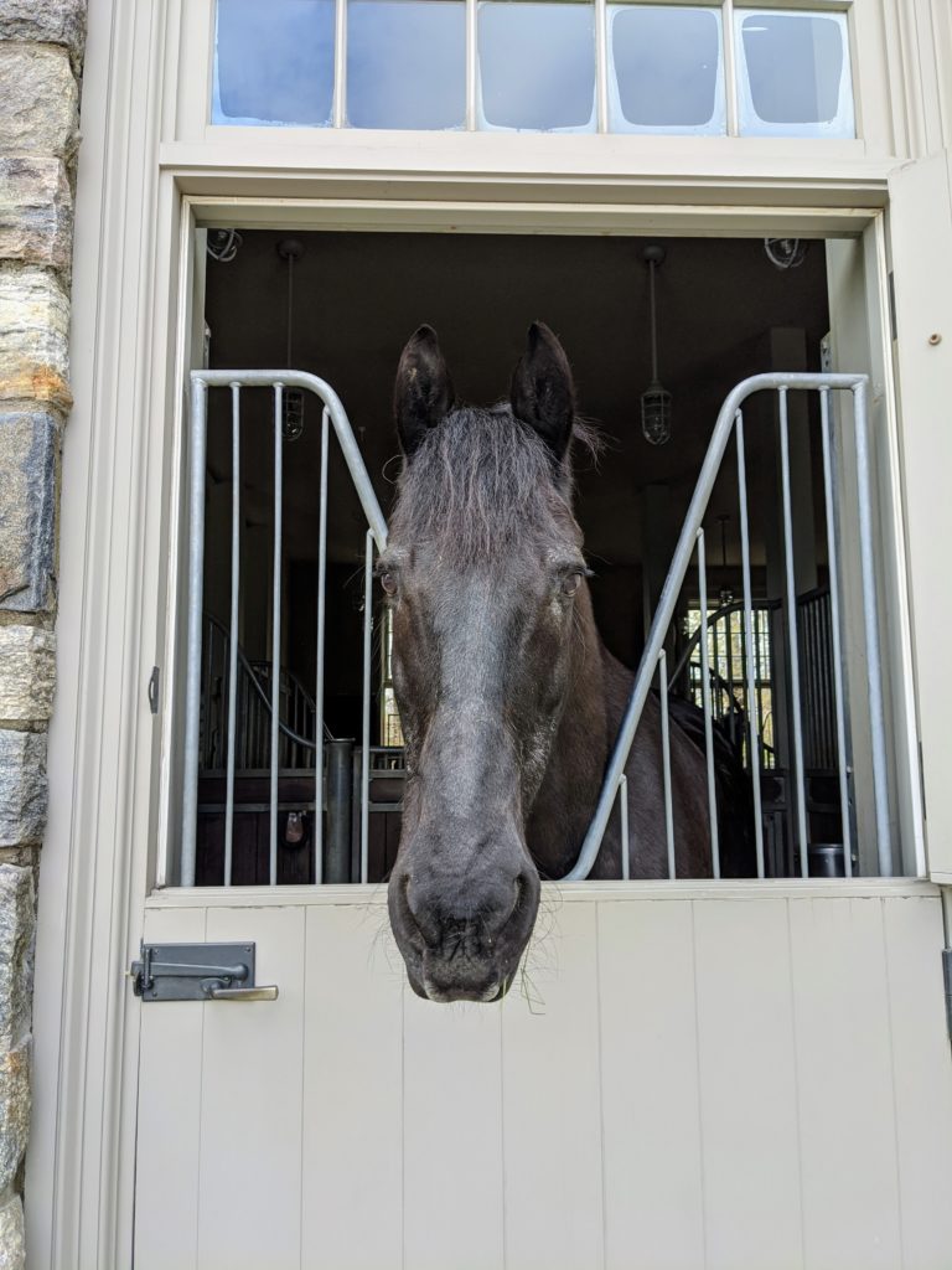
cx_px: 476
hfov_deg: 51.4
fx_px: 990
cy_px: 635
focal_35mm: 27
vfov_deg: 65.3
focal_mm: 4.38
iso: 75
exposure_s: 1/356
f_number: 1.73
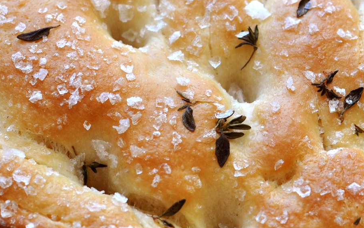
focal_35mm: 181
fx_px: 1796
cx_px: 166
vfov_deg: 7.2
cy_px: 72
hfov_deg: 11.6
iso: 400
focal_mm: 50
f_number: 5
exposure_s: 1/100
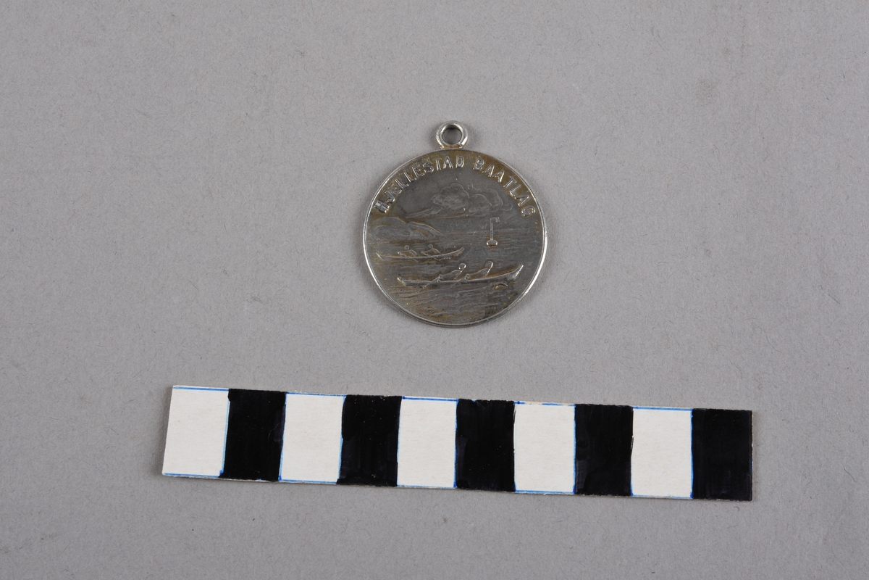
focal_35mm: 68
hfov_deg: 29.9
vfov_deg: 20.2
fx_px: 1629
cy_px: 290
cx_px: 434
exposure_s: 1/125
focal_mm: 45
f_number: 13
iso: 100
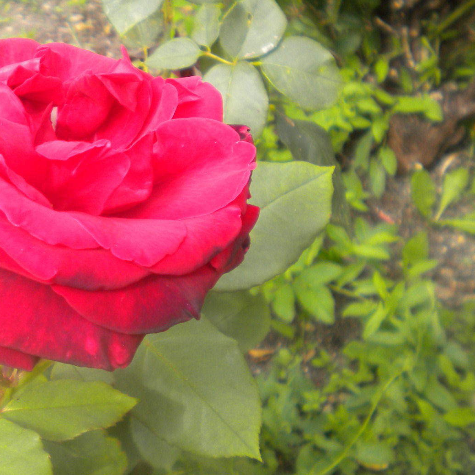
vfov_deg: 28.1
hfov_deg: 27.2
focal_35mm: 61
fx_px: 947
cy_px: 213
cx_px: 52
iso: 80
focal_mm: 6.3
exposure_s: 1/221
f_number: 3.1
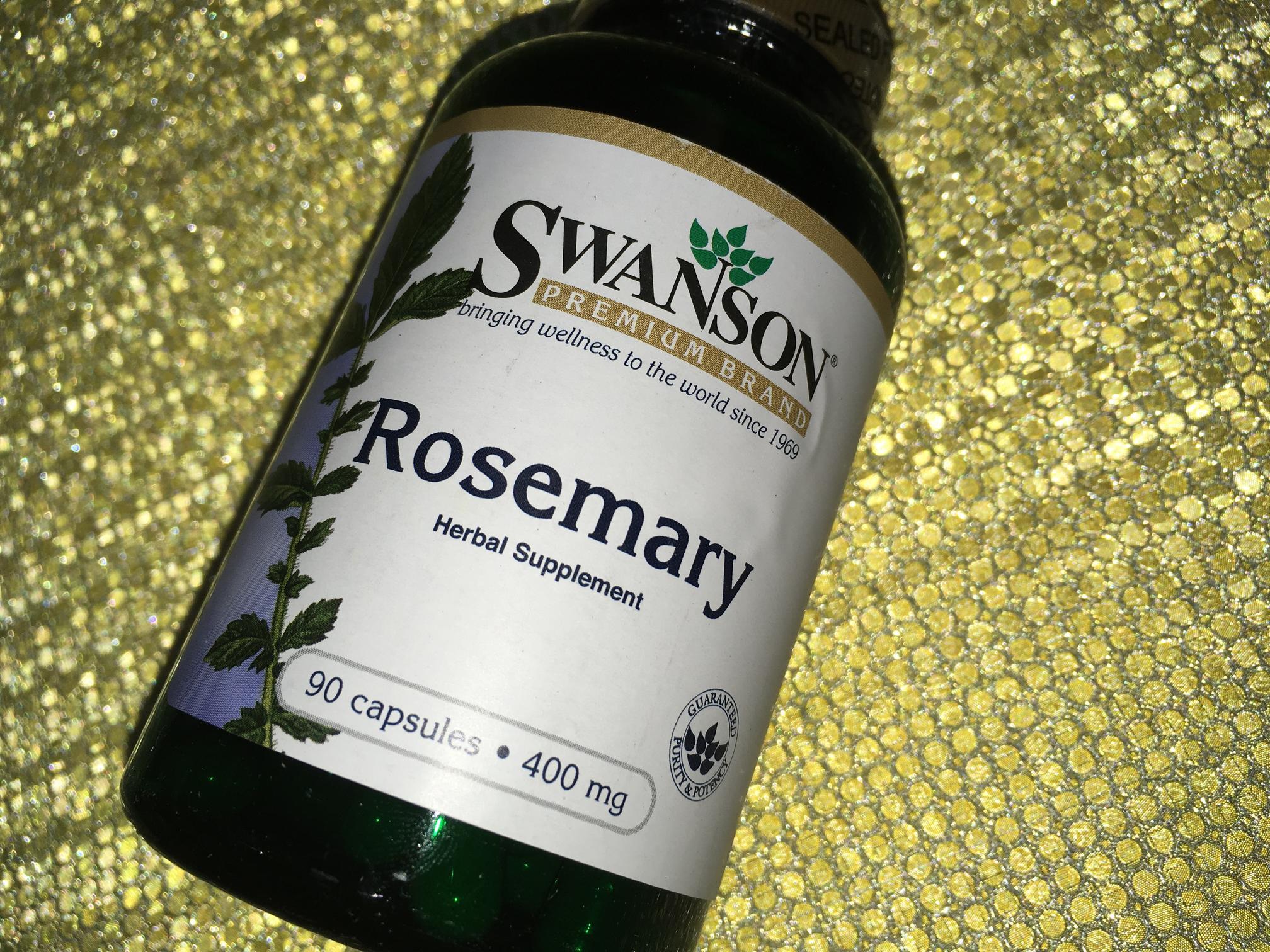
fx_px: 1064
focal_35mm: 29
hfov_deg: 61.7
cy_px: 476
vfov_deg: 48.2
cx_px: 635
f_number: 2.2
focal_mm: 4.15
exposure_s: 1/493
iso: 25
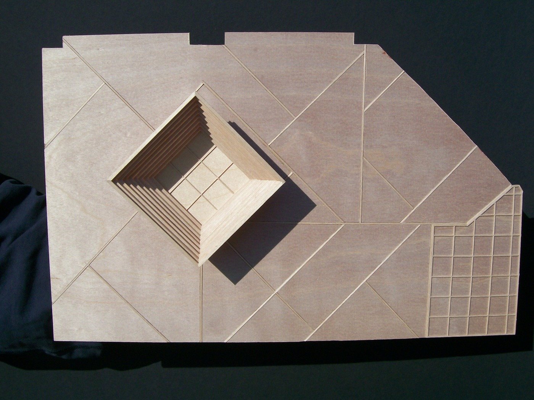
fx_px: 555
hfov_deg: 51.4
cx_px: 267
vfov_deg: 39.7
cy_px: 200
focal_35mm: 36
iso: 80
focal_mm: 6
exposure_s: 1/1401
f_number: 4.8
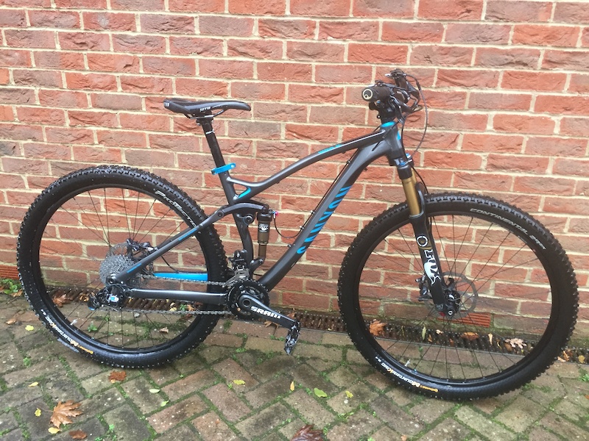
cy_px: 220
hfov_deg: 61.7
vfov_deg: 48.2
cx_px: 294
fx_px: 493
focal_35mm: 29
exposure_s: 1/33
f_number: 2.2
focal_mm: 4.15
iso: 160
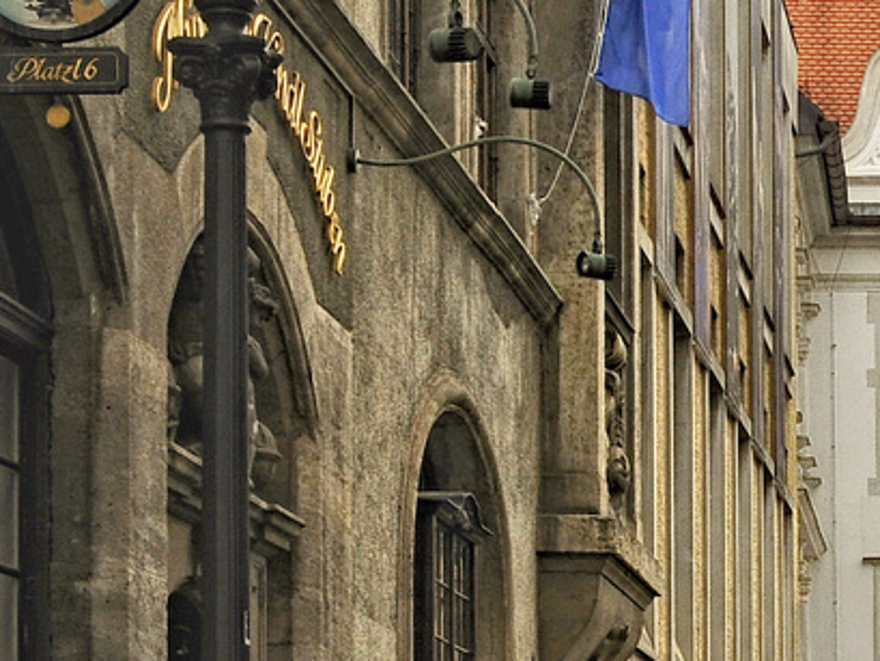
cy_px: 489
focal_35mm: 126
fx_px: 3204
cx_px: 932
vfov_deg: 11.7
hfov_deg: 15.3
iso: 200
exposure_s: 1/100
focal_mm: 22
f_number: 8
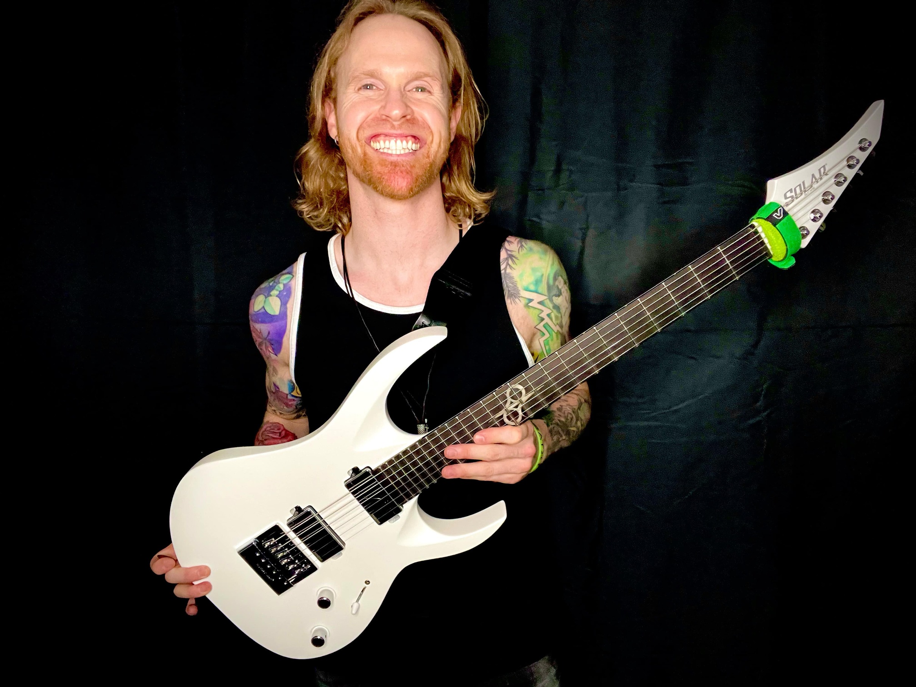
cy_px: 344
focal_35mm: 23
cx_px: 458
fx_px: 609
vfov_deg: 58.9
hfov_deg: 73.9
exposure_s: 1/30
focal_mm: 2.71
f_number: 2.2
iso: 640
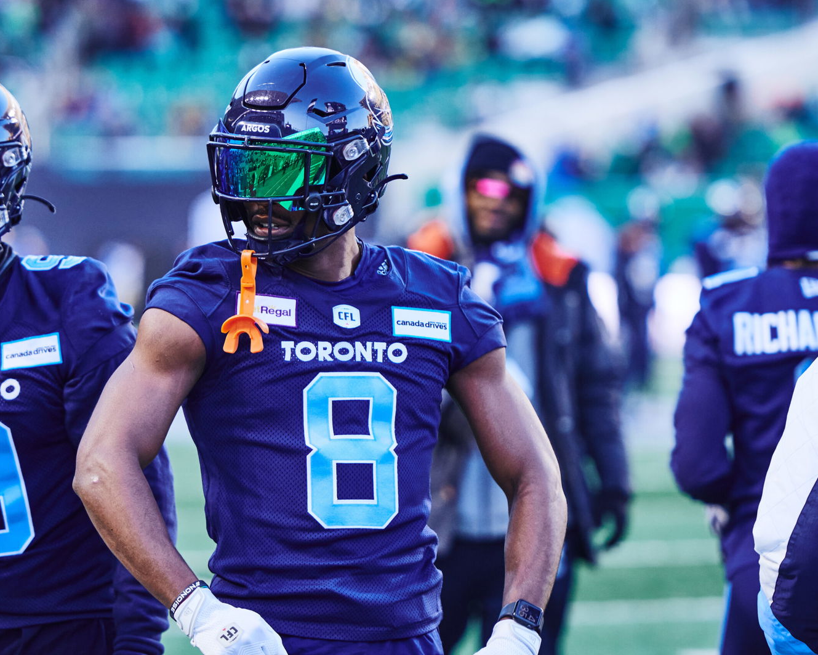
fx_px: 6972
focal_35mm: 288
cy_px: 328
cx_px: 363
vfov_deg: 5.4
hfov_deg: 6.7
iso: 800
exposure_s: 1/800
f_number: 2.8
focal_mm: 170
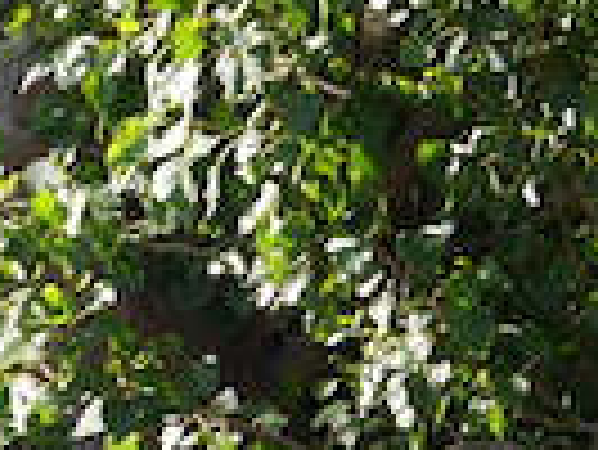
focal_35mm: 1205
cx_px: -823
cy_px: 76
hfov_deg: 1.6
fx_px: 20835
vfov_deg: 1.2
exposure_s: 1/640
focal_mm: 100
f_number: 2.8
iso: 200
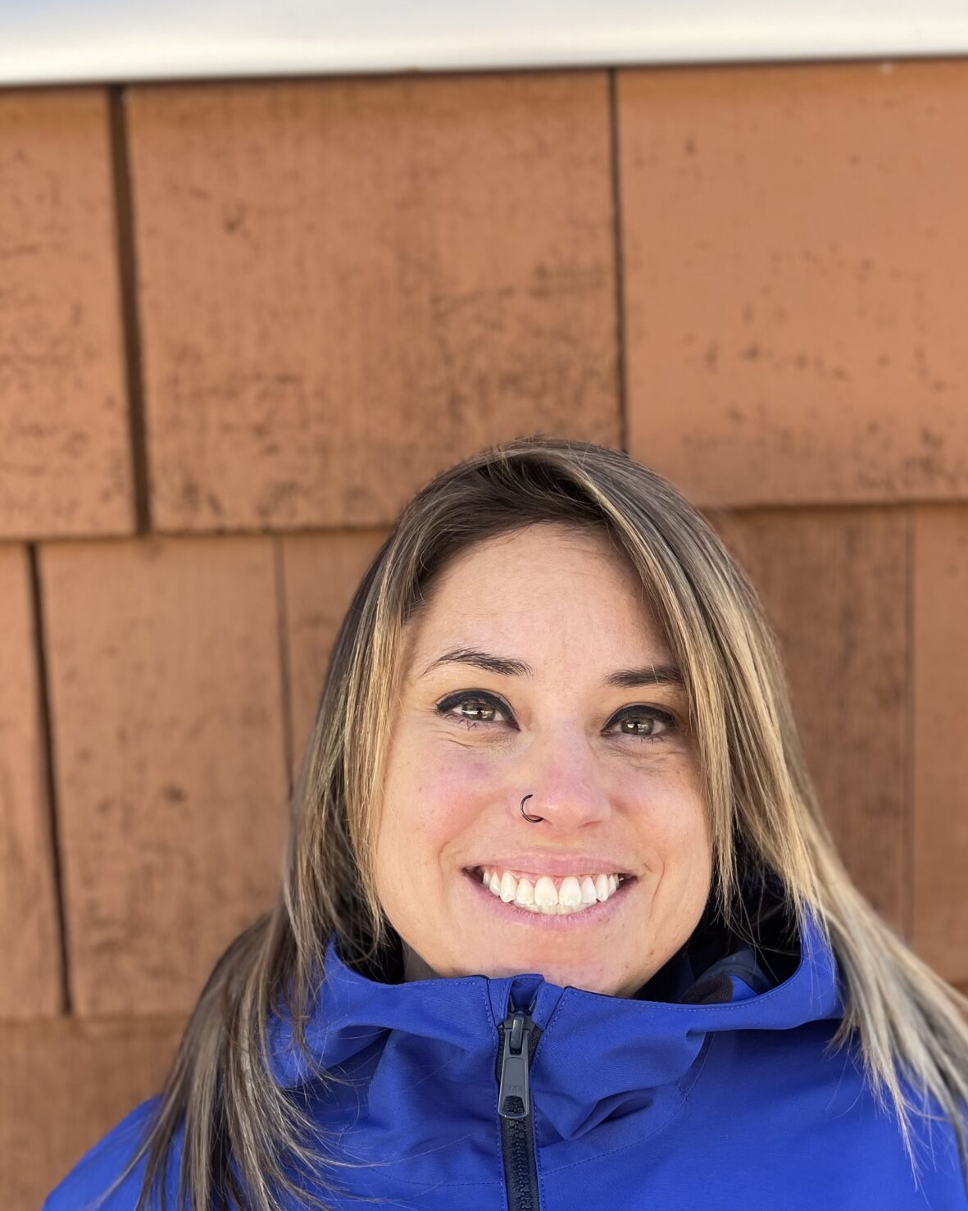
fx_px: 1576
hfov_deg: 34.1
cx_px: 525
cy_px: 1013
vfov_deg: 39.9
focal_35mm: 44
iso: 50
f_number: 1.6
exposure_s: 1/355
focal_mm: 4.2
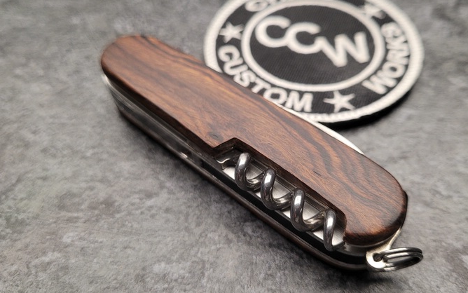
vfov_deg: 38.4
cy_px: 147
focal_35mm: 33
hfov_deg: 58.0
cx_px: 257
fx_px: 421
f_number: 1.8
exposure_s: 1/100
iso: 250
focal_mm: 5.4
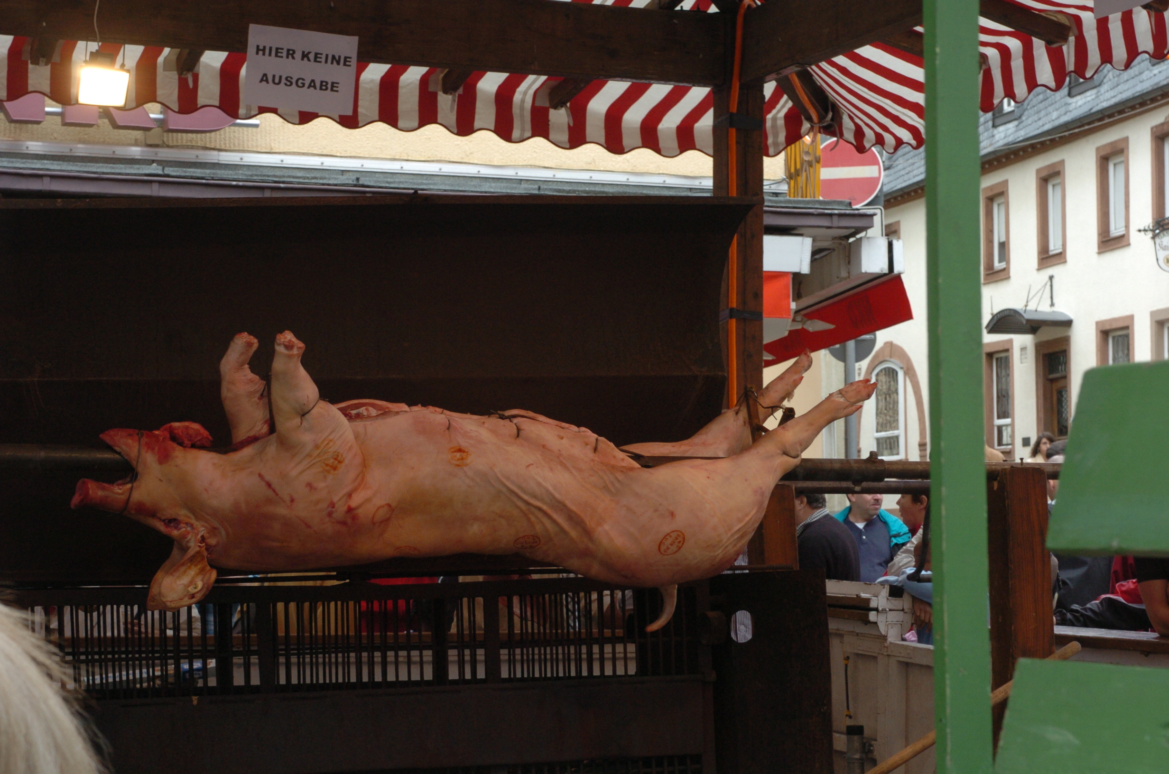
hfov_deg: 27.0
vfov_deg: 18.1
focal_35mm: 75
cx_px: 584
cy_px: 387
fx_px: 2430
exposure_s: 1/60
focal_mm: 50
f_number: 4
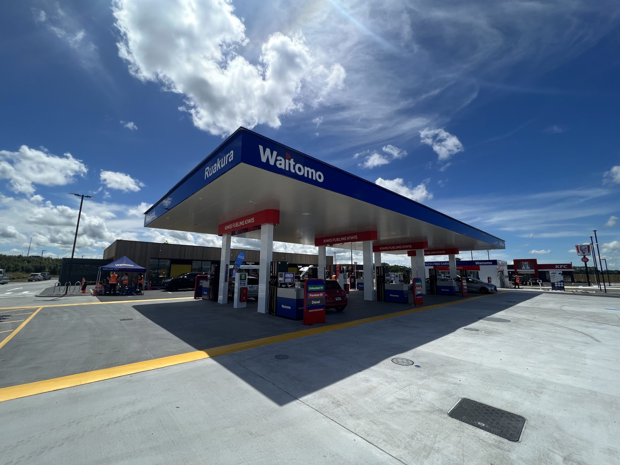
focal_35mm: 13
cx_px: 310
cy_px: 232
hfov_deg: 106.2
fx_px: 233
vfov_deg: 89.9
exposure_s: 1/1623
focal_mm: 1.57
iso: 32
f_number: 1.8
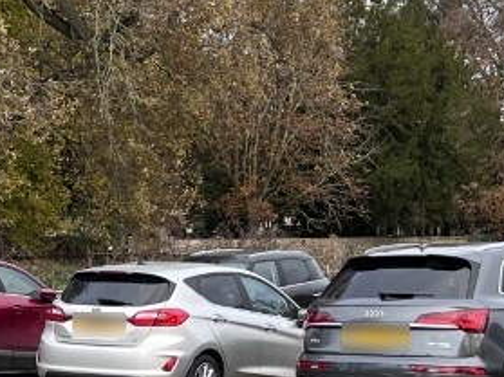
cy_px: 202
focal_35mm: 112
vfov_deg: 13.2
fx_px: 1630
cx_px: 108
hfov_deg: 17.4
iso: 50
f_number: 1.5
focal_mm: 5.7
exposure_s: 1/786
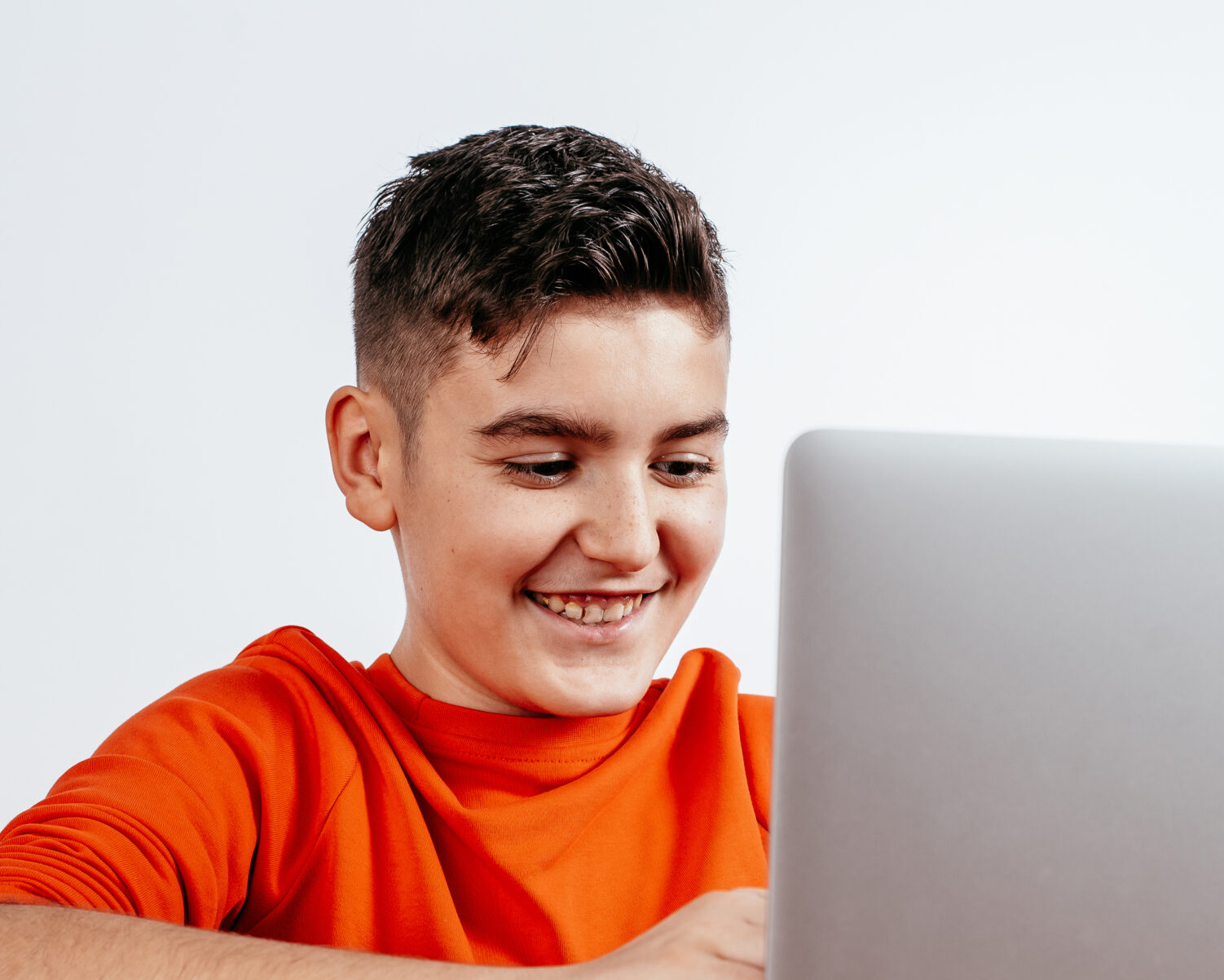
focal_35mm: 80
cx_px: 711
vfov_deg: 19.1
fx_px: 2898
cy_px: 690
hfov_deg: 23.8
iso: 100
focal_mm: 50
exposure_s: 1/125
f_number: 5.6
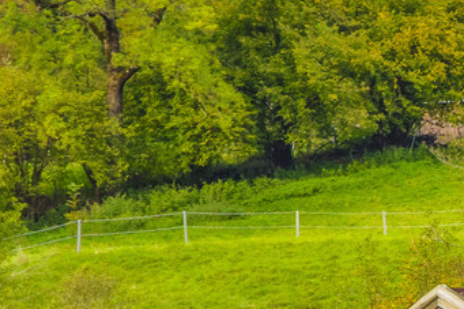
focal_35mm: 628
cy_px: 516
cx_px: 714
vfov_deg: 2.2
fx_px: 8090
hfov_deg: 3.3
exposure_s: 1/160
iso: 2000
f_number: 11
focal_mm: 88
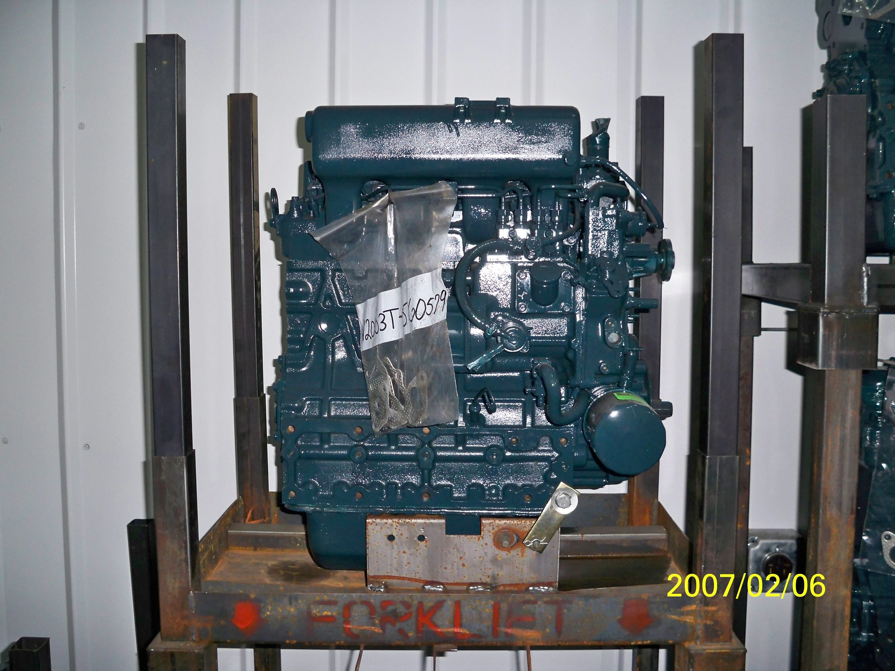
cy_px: 336
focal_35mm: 35
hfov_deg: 52.6
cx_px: 448
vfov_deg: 40.7
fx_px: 905
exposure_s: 1/60
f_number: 3.1
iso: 200
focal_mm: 6.3
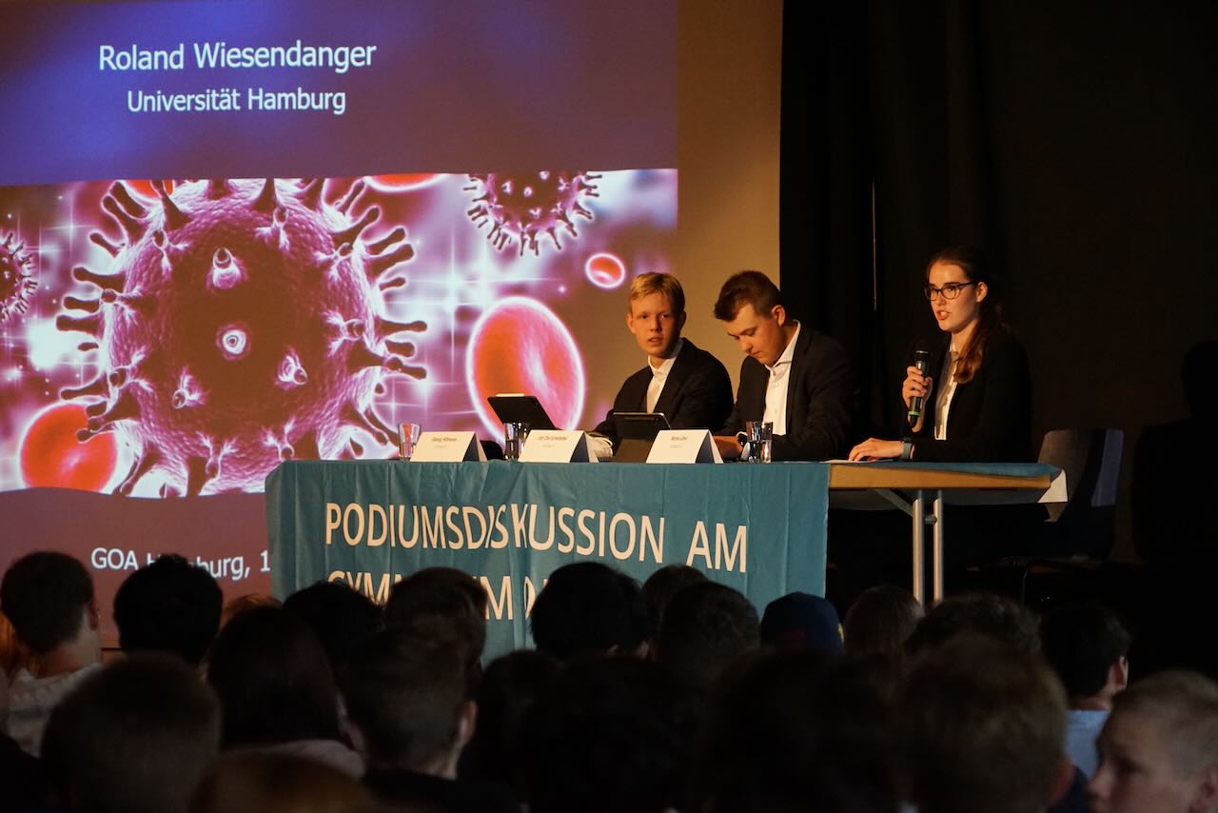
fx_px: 4602
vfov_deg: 10.1
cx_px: 609
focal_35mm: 136
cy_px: 406
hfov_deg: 15.1
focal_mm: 136
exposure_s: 1/160
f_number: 6.3
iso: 5000
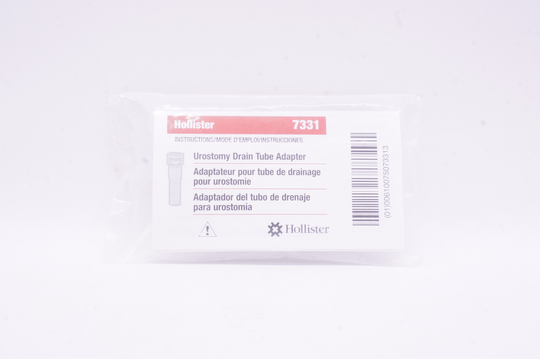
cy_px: 180
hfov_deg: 31.9
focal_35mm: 63
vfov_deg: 21.5
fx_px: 944
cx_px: 270
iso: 800
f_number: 16
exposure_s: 1/15
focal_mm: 42
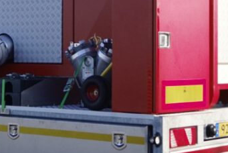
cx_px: 34
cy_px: 24
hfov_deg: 16.1
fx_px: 799
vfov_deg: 10.9
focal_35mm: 126
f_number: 4.5
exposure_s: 1/3200
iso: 1000
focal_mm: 28
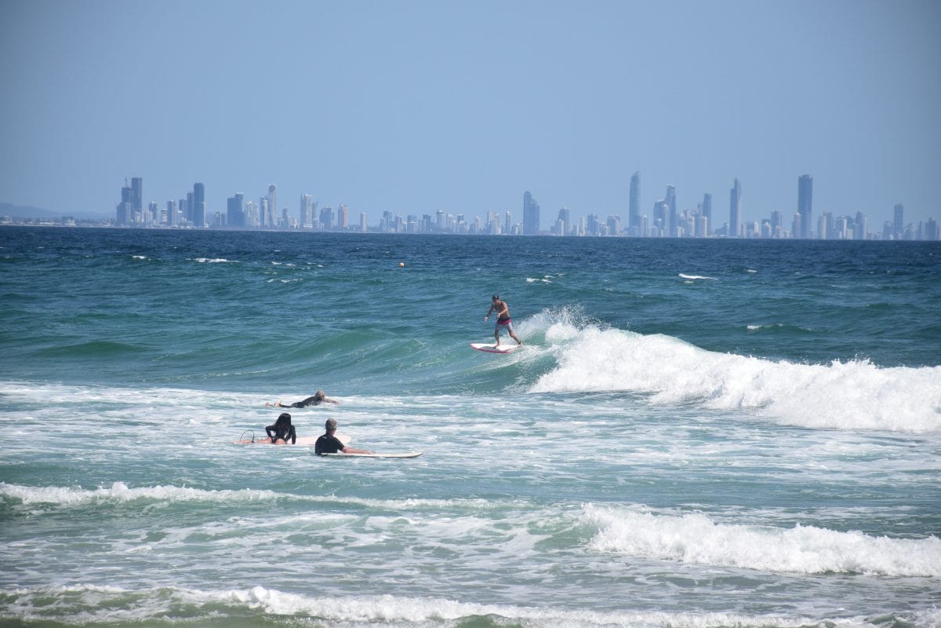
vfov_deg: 6.5
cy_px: 314
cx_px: 470
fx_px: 5489
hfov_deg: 9.8
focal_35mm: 210
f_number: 9
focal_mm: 140
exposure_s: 1/4000
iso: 640
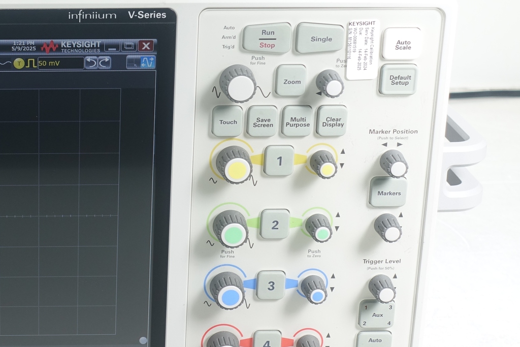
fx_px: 1329
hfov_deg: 21.6
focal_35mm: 92
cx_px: 38
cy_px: 136
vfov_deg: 14.9
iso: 125
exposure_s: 1/80
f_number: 4
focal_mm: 16.84
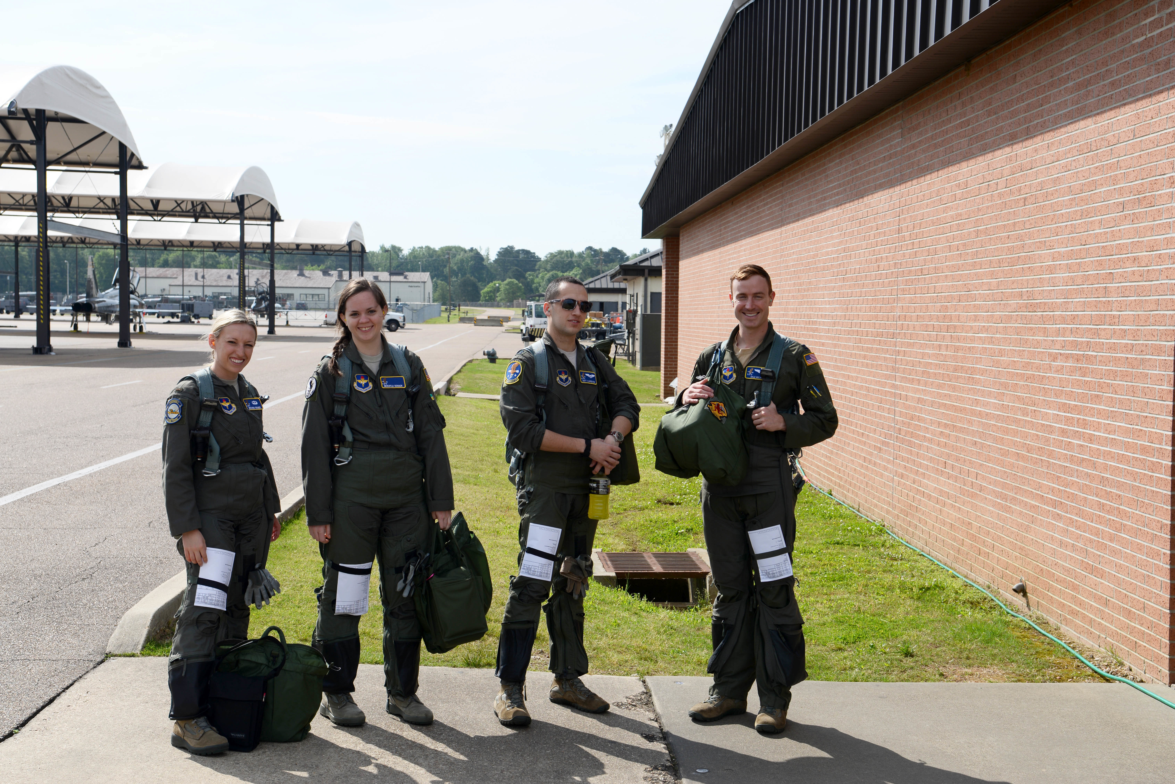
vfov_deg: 26.0
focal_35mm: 52
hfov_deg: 38.2
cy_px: 392
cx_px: 588
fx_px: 1698
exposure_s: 1/320
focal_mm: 52
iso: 80
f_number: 9
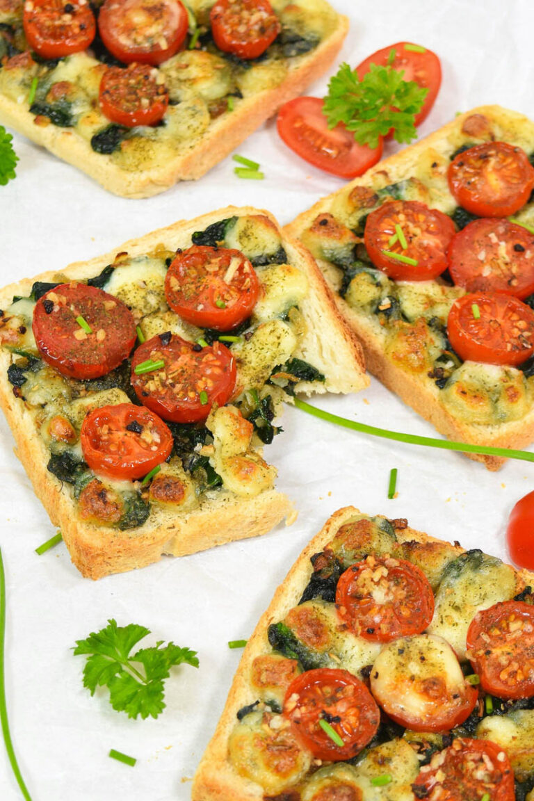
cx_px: 267
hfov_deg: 19.7
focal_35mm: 69
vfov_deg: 29.2
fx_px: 1535
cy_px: 400
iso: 500
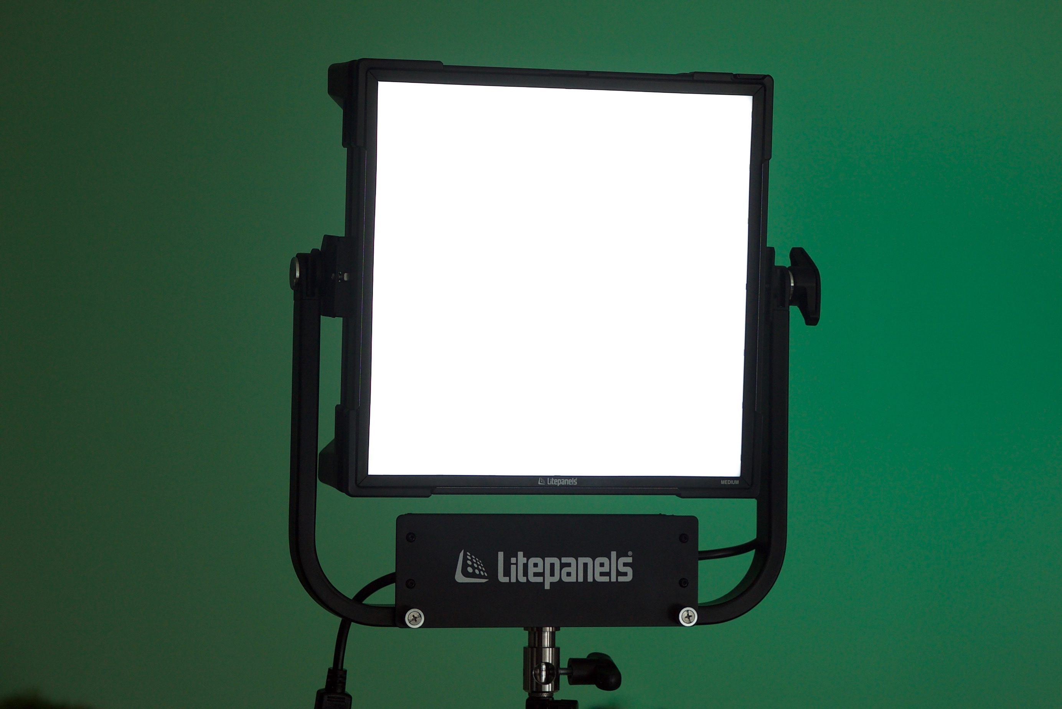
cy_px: 354
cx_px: 531
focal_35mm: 105
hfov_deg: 19.4
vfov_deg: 13.1
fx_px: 3099
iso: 640
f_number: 4.5
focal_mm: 70
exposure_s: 1/200
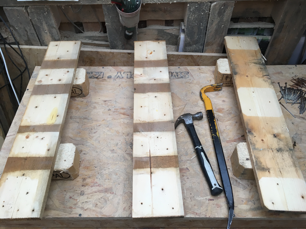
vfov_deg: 48.2
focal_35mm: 29
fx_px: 256
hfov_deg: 61.7
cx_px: 153
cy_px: 114
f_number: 2.2
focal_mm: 4.15
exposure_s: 1/33
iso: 32
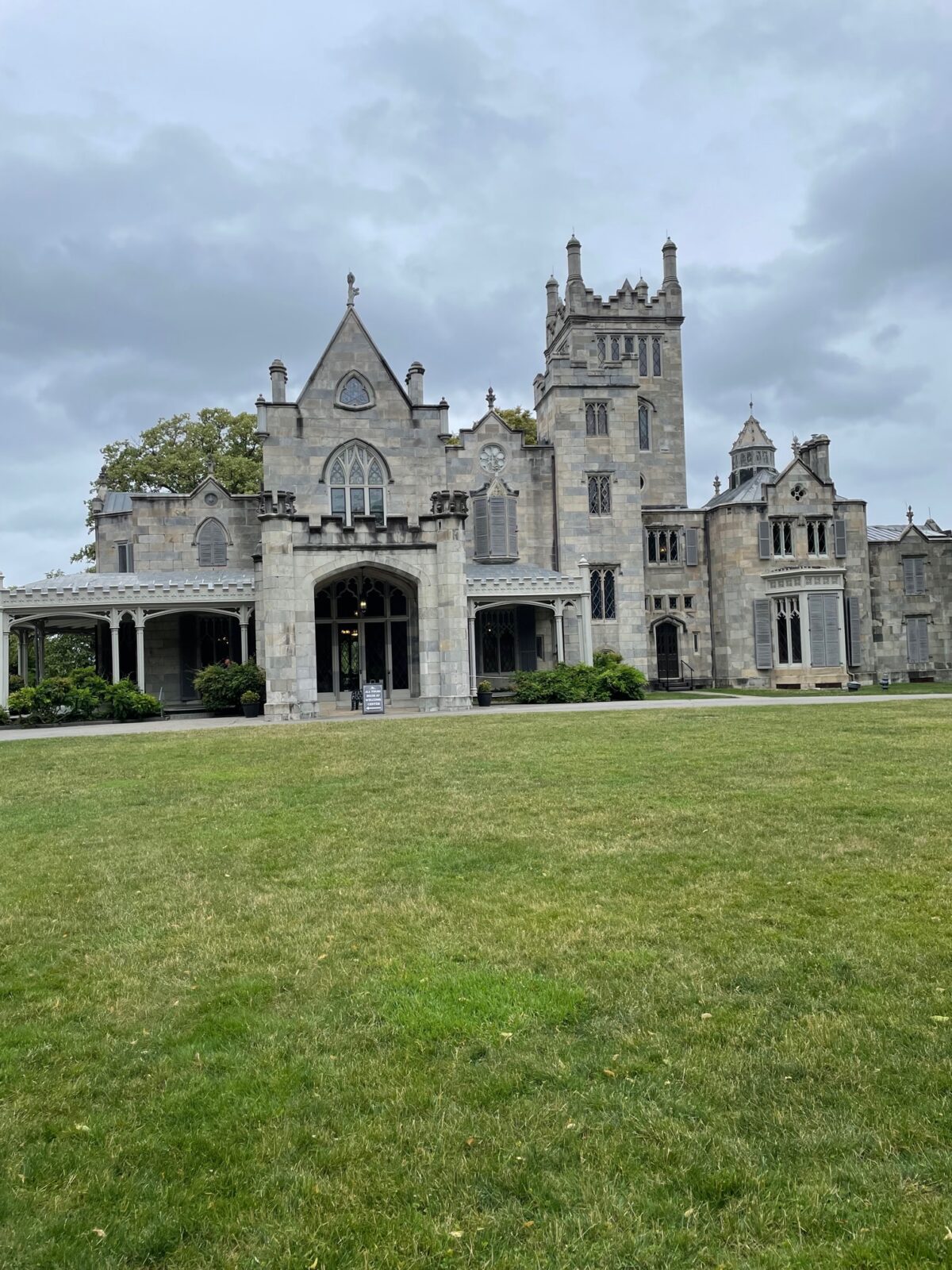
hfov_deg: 53.1
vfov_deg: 67.3
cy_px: 635
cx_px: 476
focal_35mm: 26
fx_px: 953
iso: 32
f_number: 1.6
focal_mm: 4.2
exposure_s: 1/2398
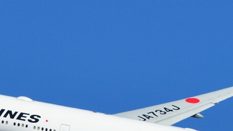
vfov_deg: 0.6
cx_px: 110
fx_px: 12410
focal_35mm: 2008
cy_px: 133
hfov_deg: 1.1
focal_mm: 480
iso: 250
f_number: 8
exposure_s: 1/1250
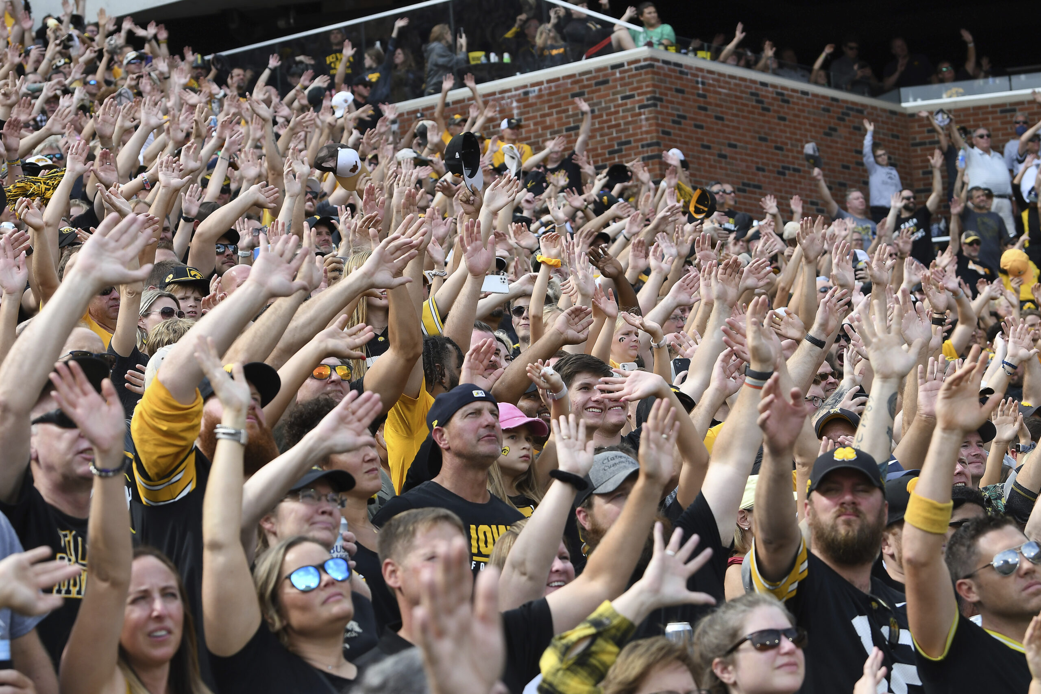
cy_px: 347
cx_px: 520
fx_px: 3687
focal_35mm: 128
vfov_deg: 10.8
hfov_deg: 16.1
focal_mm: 85
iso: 400
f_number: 5.6
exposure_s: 1/1000
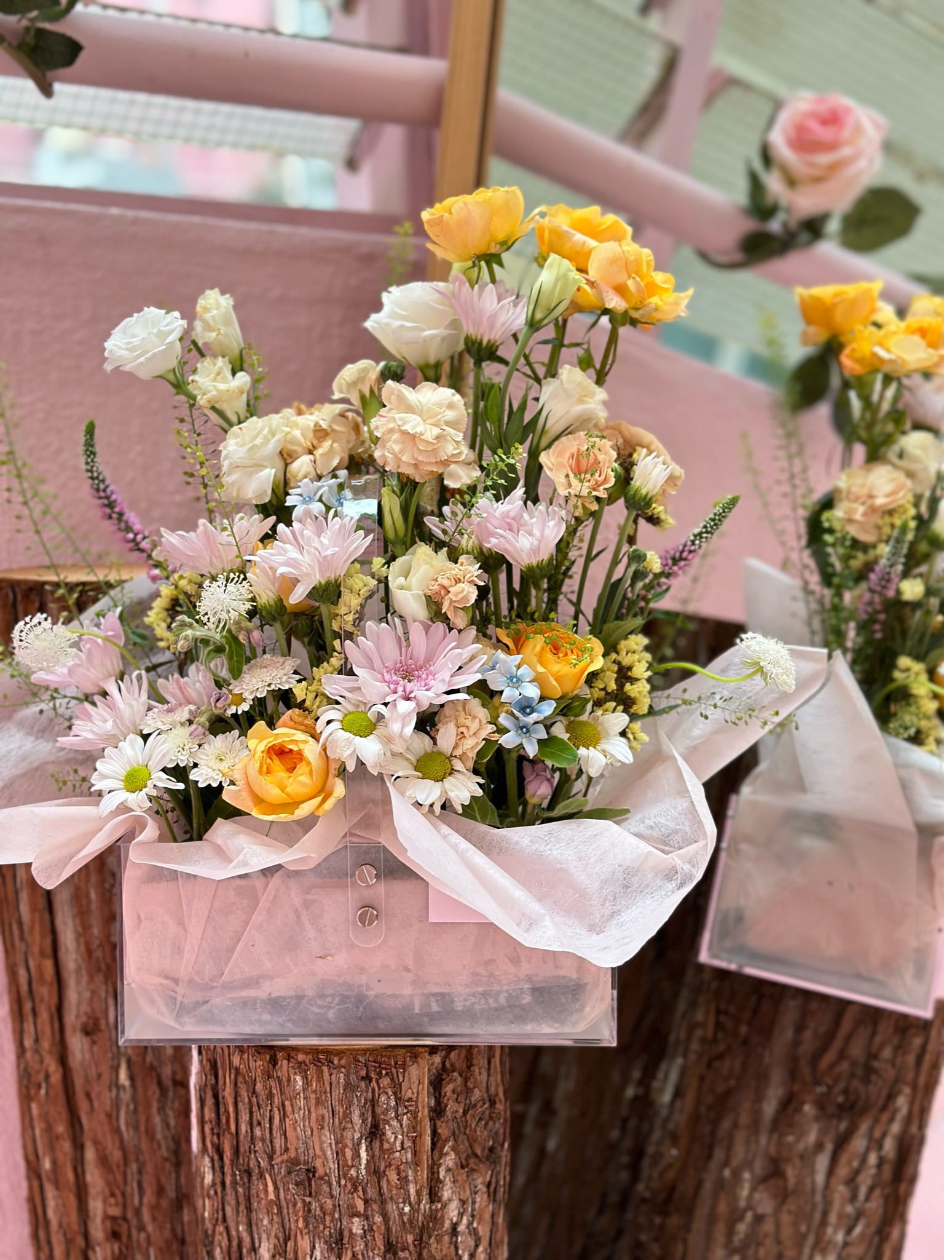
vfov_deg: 39.7
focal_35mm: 48
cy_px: 630
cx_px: 472
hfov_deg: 30.3
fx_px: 1746
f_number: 1.78
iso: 125
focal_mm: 6.86
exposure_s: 1/100
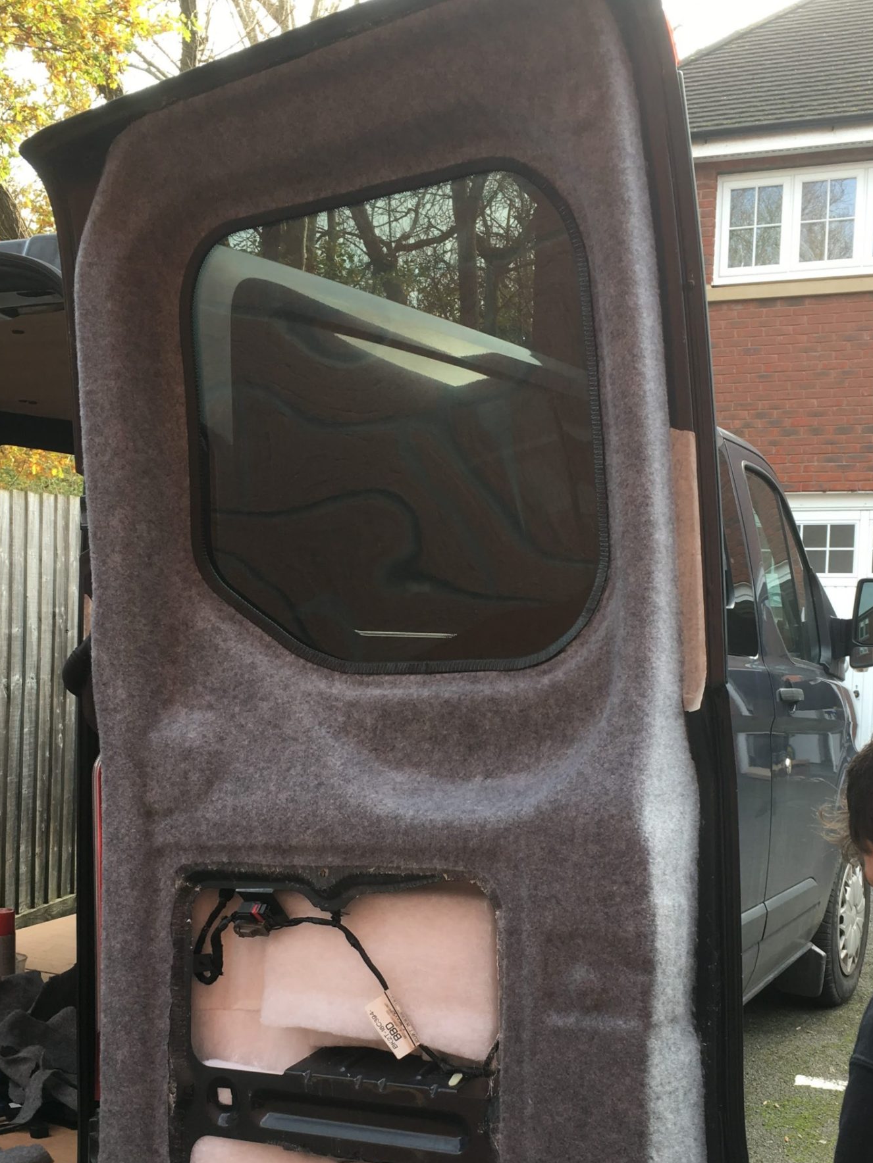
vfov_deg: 44.4
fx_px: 1412
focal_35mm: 42
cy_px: 726
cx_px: 436
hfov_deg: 34.3
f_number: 2.2
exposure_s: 1/100
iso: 25
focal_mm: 4.15
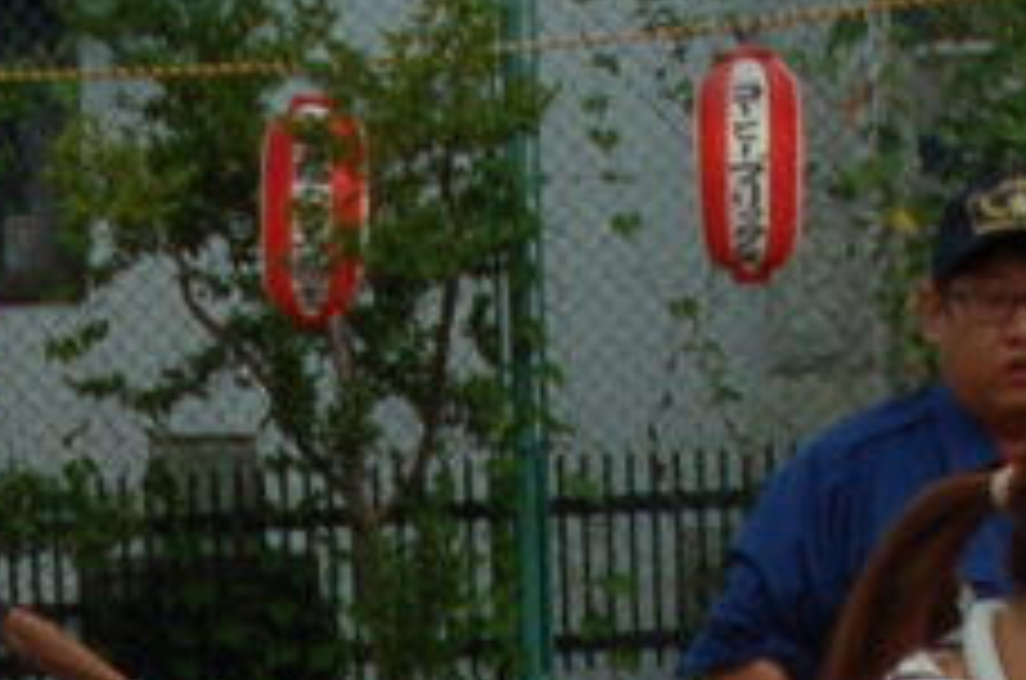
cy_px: 1605
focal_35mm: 243
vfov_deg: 5.4
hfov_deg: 8.4
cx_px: -140
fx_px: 6911
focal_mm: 24
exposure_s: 1/125
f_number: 5.6
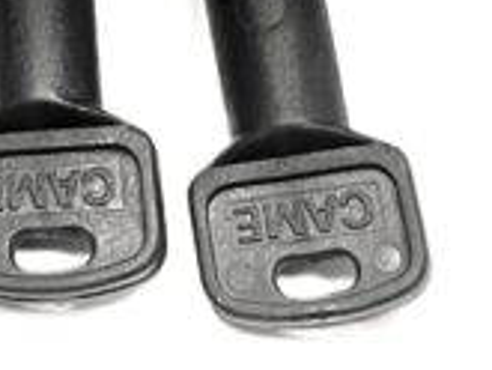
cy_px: -564
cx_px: -265
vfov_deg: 8.3
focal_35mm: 161
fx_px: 2290
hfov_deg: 11.7
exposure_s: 1/50
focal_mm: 5.1
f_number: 1.6
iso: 125
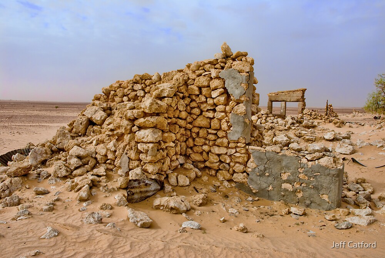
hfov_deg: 61.9
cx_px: 192
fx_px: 321
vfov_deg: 43.7
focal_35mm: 30
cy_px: 129
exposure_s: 1/160
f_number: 14
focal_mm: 20
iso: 400
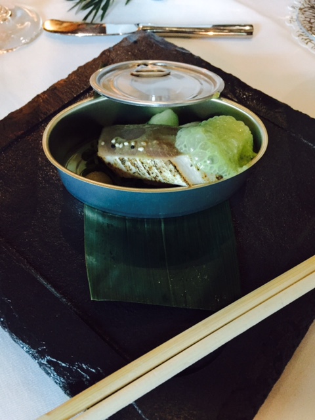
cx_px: 158
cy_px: 210
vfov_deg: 61.7
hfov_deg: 48.2
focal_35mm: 29
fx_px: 352
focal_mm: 4.15
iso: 500
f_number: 2.2
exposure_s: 1/15
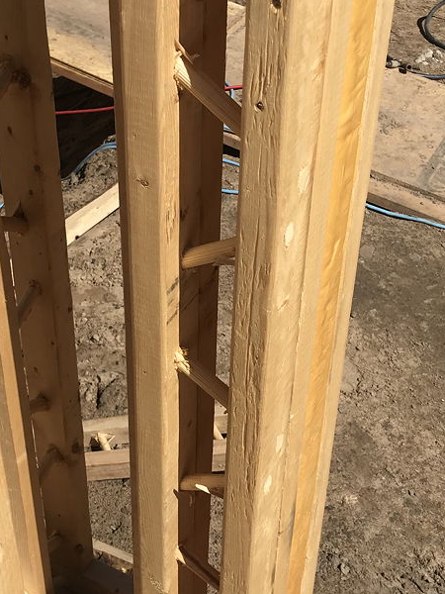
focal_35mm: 56
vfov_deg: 34.2
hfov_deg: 26.1
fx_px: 960
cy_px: 224
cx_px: 221
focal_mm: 3.99
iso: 20
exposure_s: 1/3195
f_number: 1.8
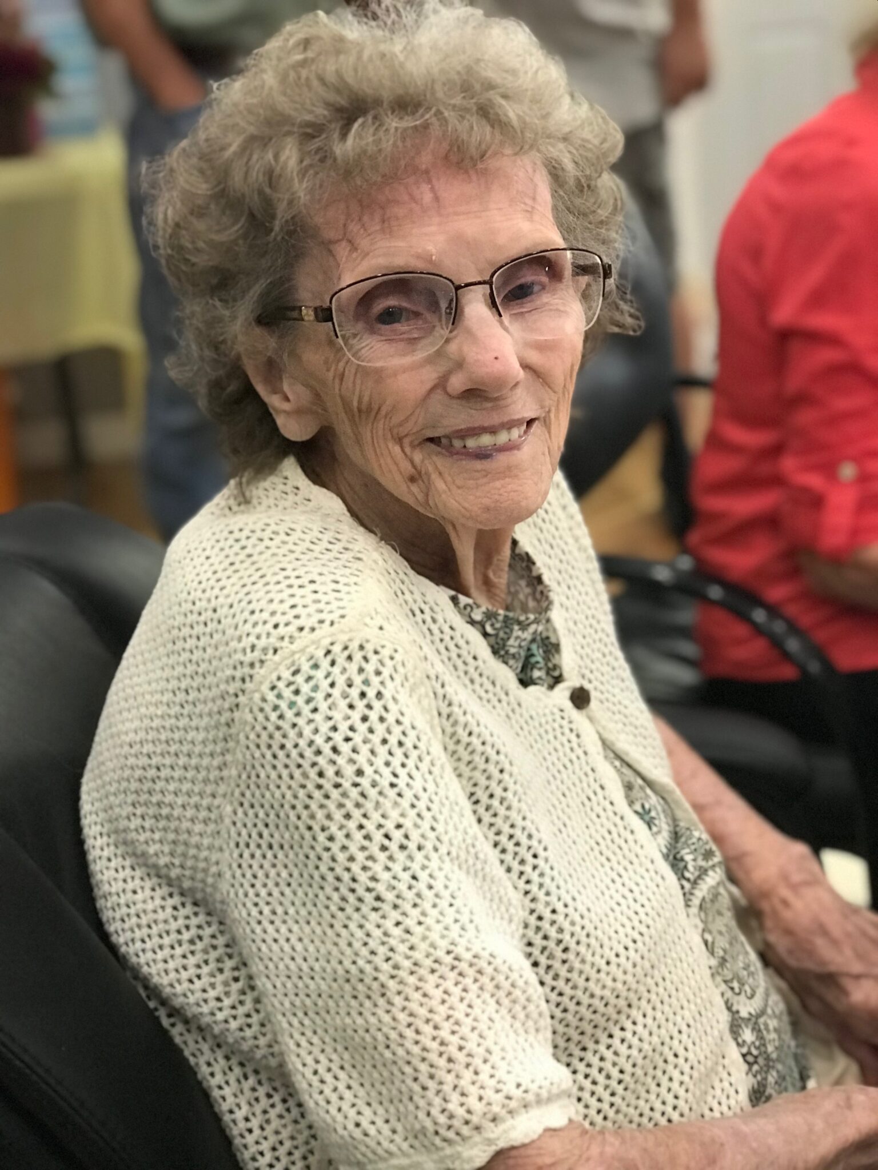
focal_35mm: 57
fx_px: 1928
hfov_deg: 25.7
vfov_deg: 33.8
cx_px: 439
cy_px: 585
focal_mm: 6.6
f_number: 2.8
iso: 640
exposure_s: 1/60
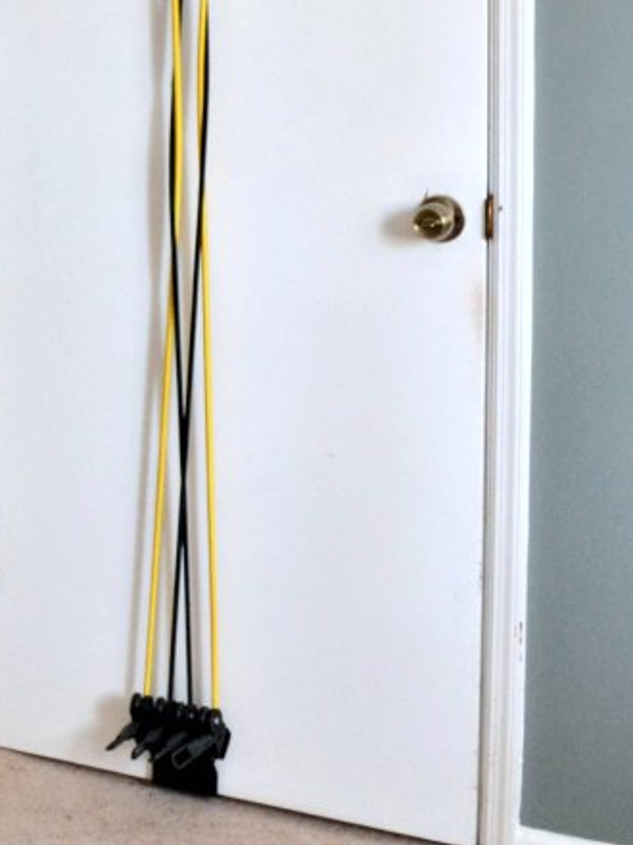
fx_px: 2072
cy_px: 19
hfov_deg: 15.7
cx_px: -378
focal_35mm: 85
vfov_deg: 22.2
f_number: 3.5
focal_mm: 18
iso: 1250
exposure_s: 1/30
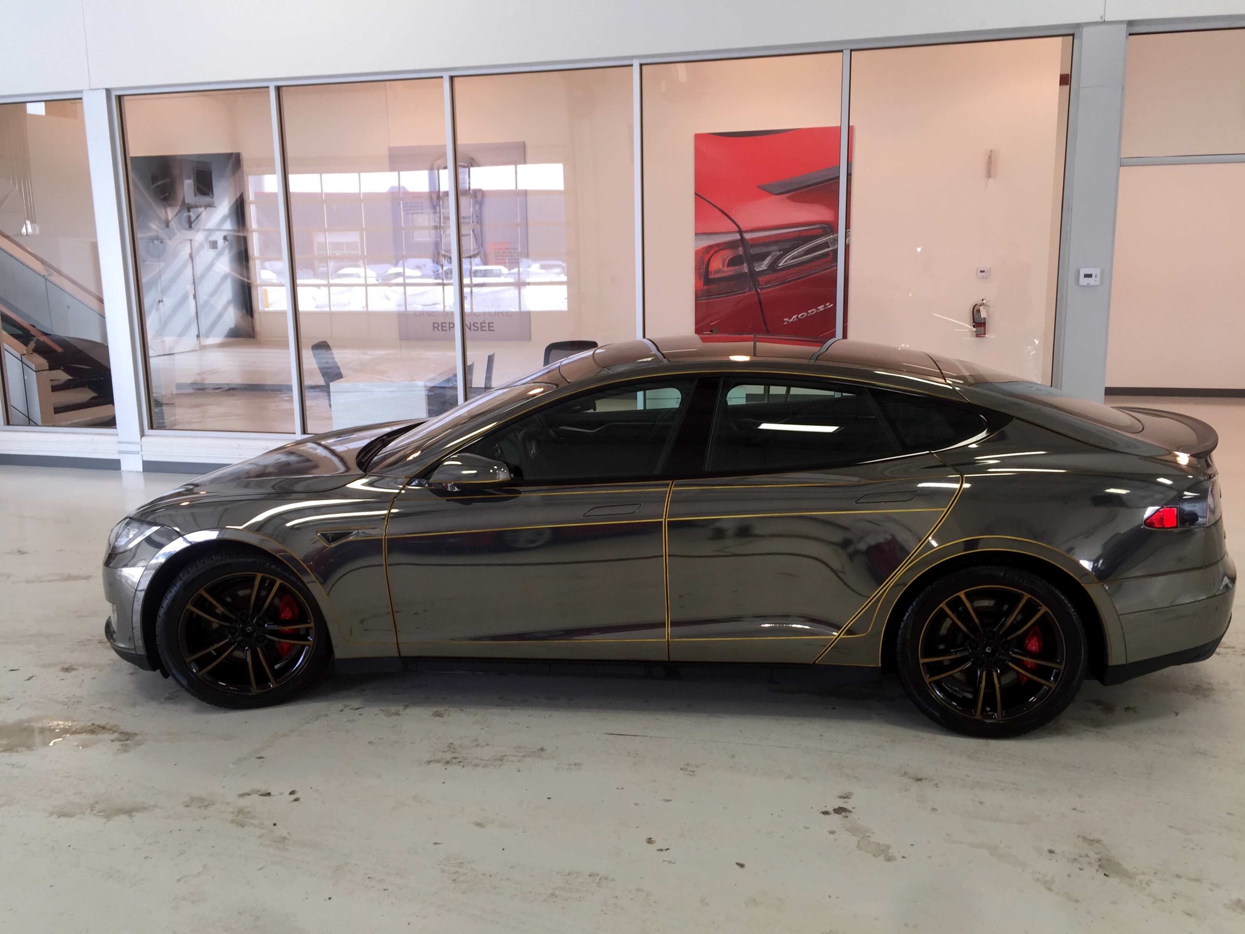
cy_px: 467
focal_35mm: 29
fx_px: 1043
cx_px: 622
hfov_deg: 61.7
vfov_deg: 48.2
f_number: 2.2
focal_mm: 4.15
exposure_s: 1/96
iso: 32
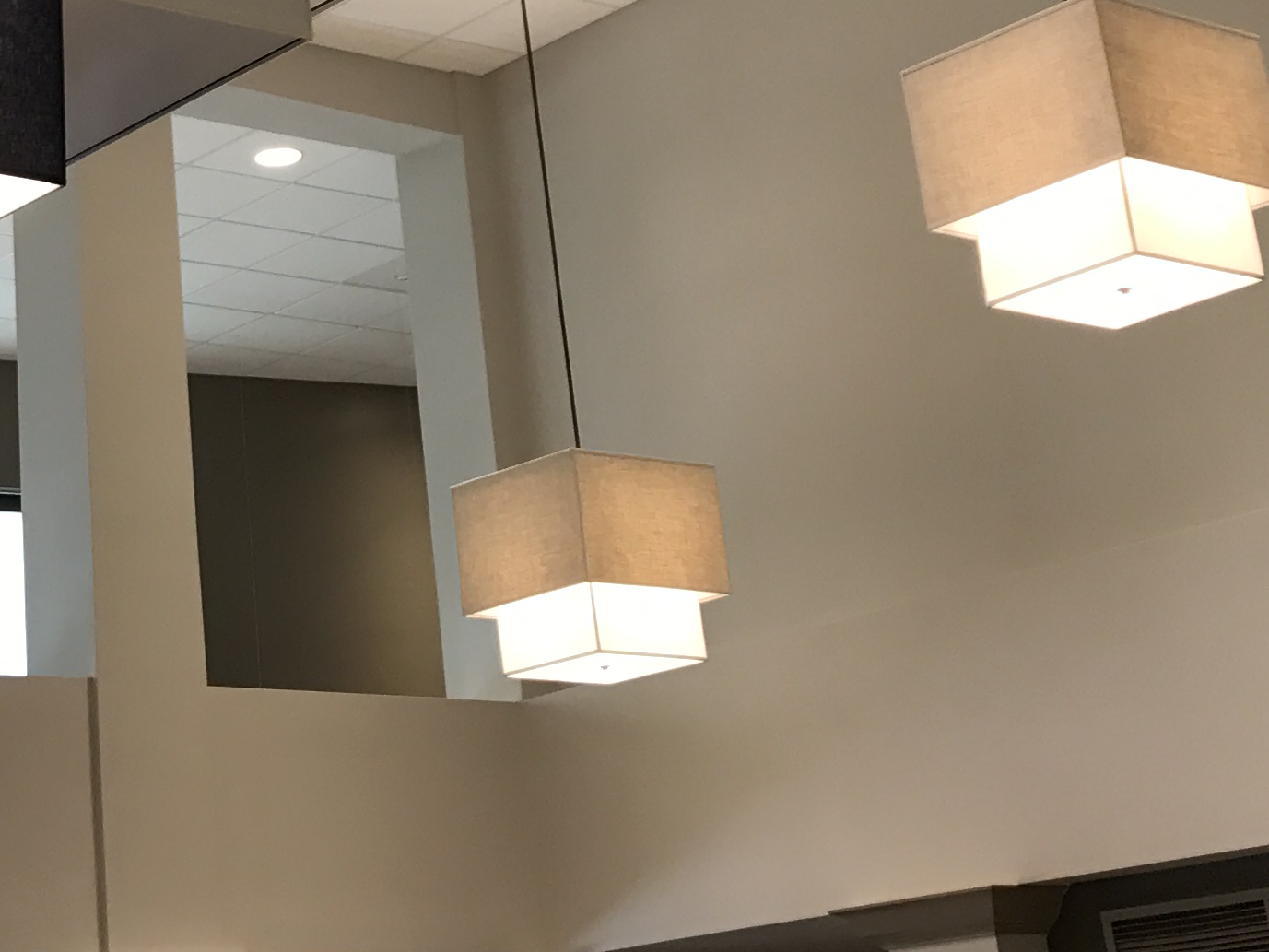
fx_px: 3006
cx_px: 220
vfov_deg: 16.6
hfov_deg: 23.4
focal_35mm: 82
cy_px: -419
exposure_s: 1/60
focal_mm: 3.99
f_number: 1.8
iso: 25
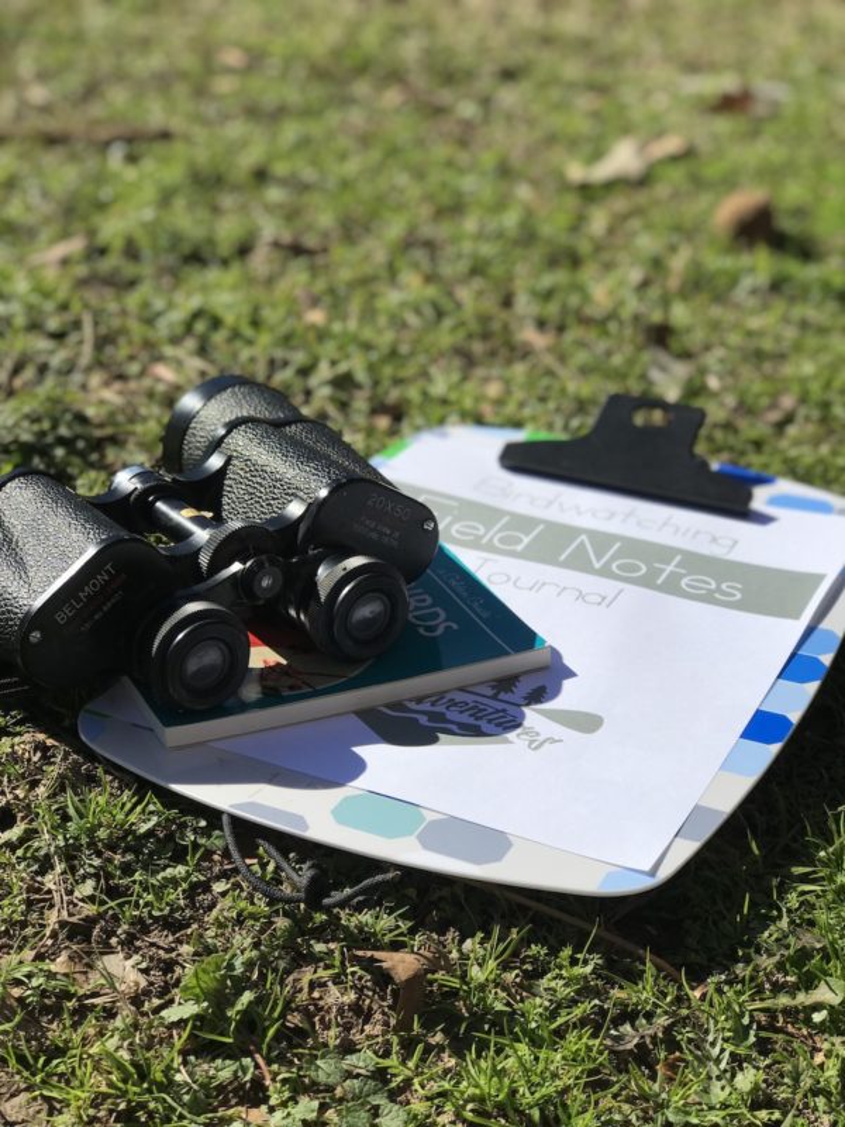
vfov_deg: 33.8
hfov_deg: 25.7
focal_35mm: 57
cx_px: 422
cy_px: 564
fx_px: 1855
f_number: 2.8
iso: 20
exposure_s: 1/1168
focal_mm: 6.6
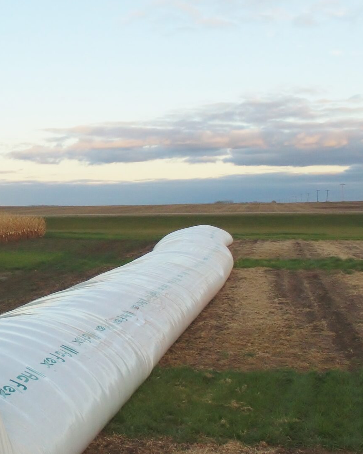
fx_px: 618
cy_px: 231
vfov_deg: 40.3
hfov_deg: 31.3
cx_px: 38
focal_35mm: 46
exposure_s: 1/298
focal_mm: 3.61
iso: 100
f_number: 2.8
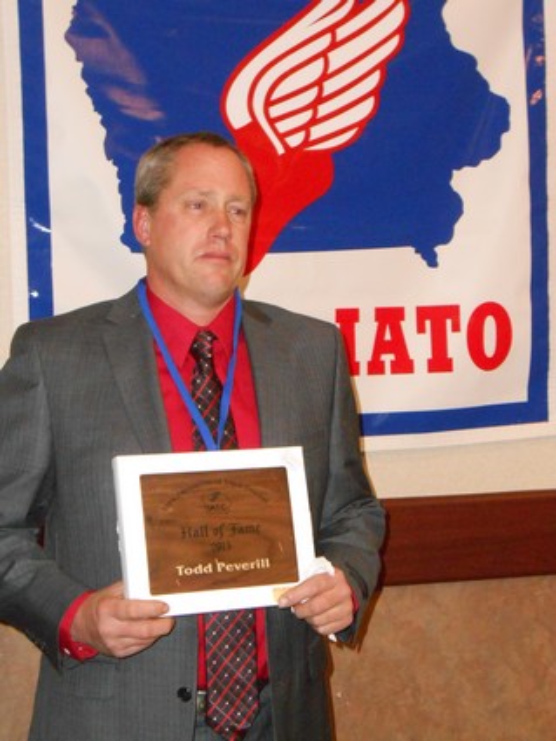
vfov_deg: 30.7
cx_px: 278
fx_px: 1349
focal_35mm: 63
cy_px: 370
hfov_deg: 23.3
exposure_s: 1/60
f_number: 5.6
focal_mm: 11.3
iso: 1000
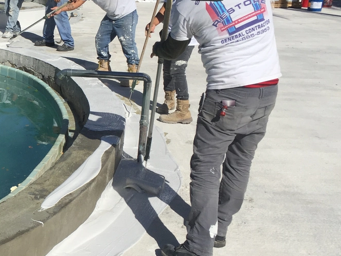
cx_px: -1
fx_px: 601
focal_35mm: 61
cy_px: 132
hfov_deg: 29.6
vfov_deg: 24.0
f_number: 2.2
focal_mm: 4.15
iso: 32
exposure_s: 1/4950
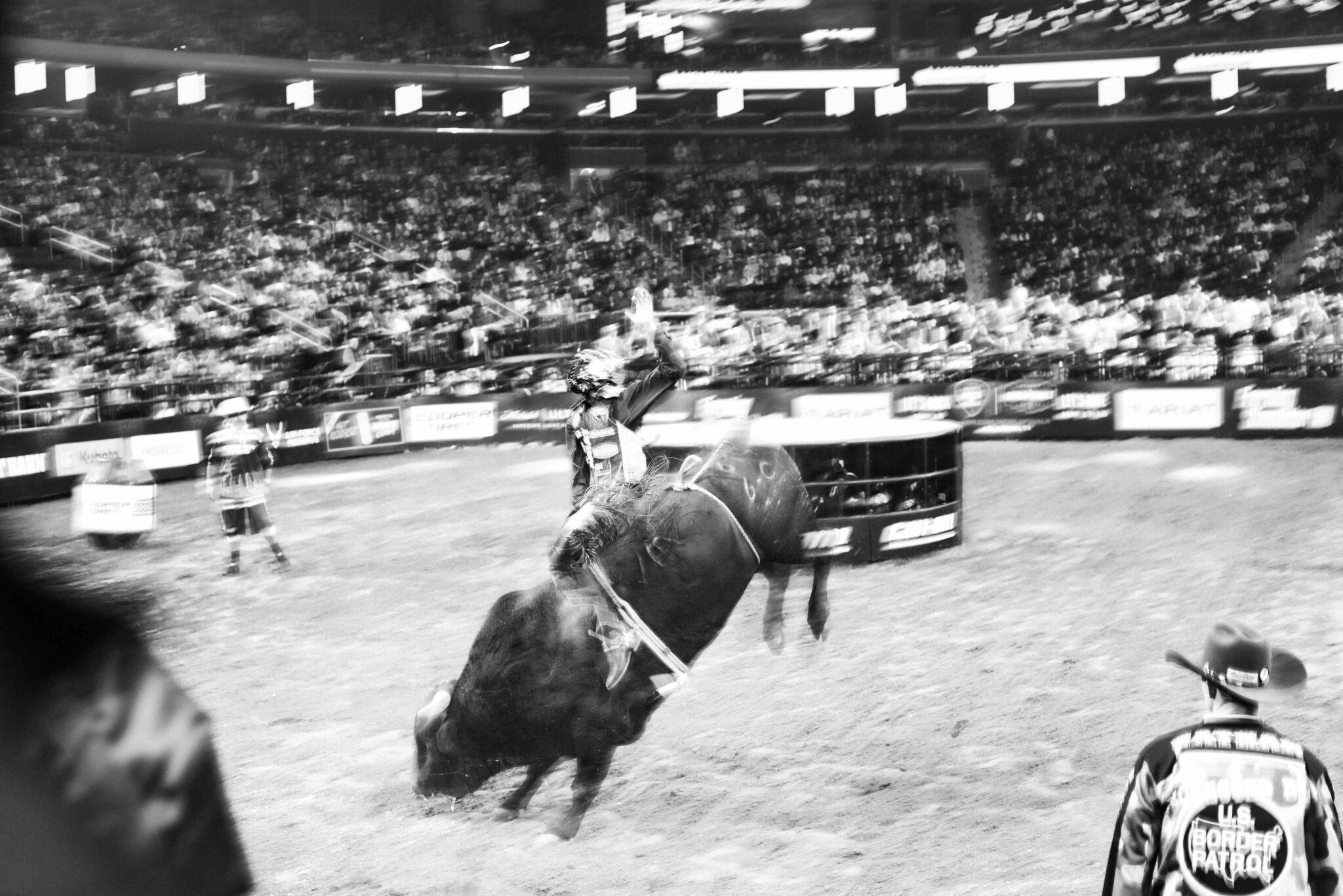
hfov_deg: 15.2
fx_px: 5038
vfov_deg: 10.2
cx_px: 672
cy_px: 448
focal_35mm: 135
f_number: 45
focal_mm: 135
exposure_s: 1/25
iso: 100
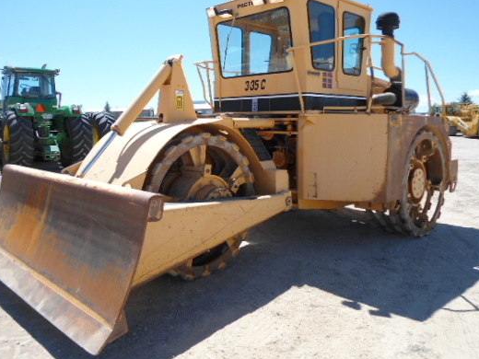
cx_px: 225
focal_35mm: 32
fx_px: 443
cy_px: 156
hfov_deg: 56.8
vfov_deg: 44.1
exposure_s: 1/800
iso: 80
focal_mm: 4.7
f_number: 2.8
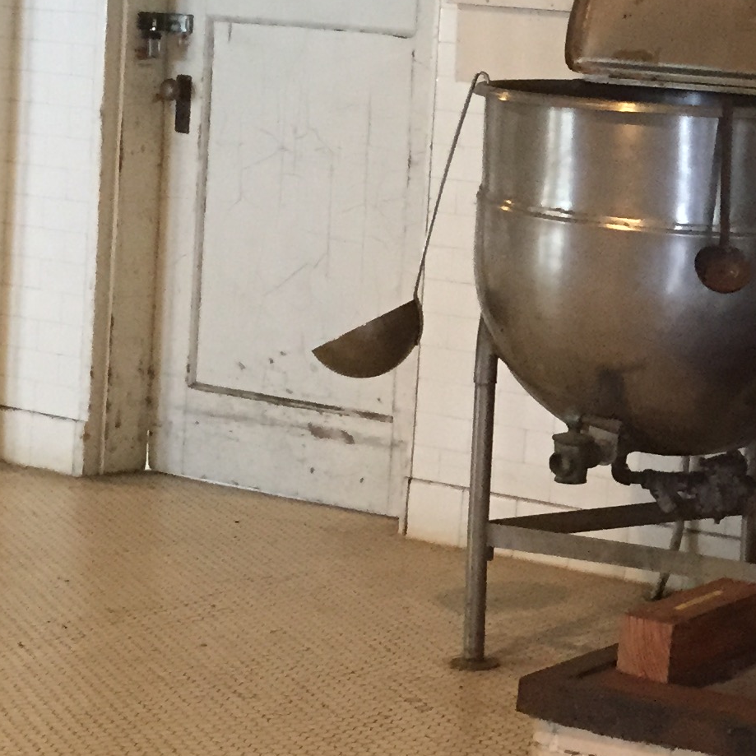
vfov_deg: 19.0
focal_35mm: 91
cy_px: 271
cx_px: 964
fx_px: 2248
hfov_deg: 17.9
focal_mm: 4.15
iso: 250
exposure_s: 1/20
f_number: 2.2
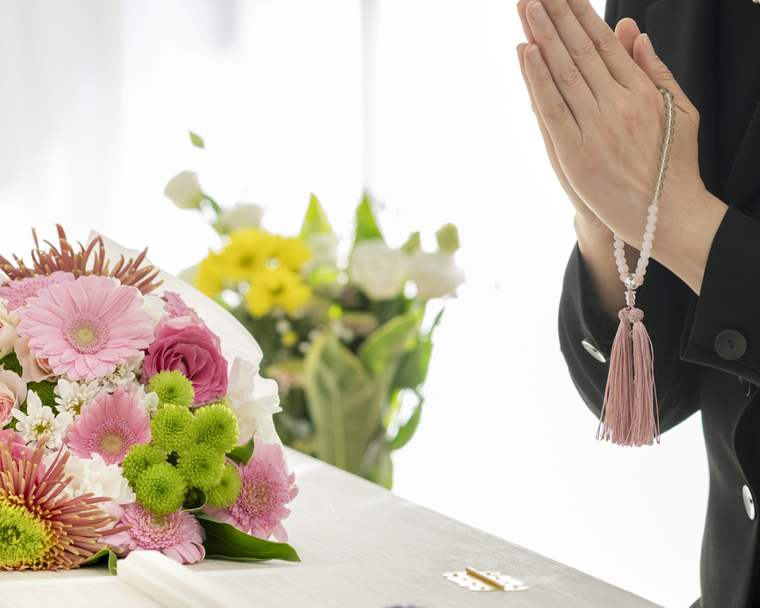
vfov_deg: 9.2
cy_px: 419
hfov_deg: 11.5
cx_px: 290
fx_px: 3756
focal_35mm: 167
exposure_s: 1/200
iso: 640
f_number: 3.2
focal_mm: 85
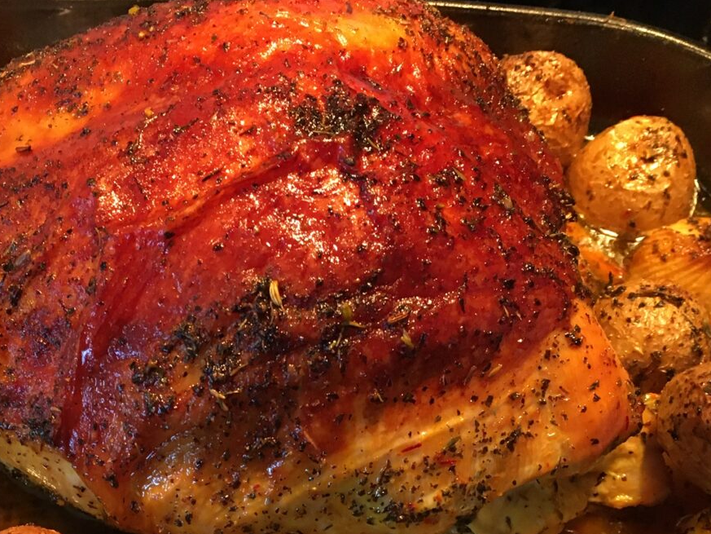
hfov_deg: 37.0
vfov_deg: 27.8
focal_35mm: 51
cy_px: 455
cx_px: 223
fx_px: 1048
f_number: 2.2
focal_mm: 4.15
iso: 200
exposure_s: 1/20
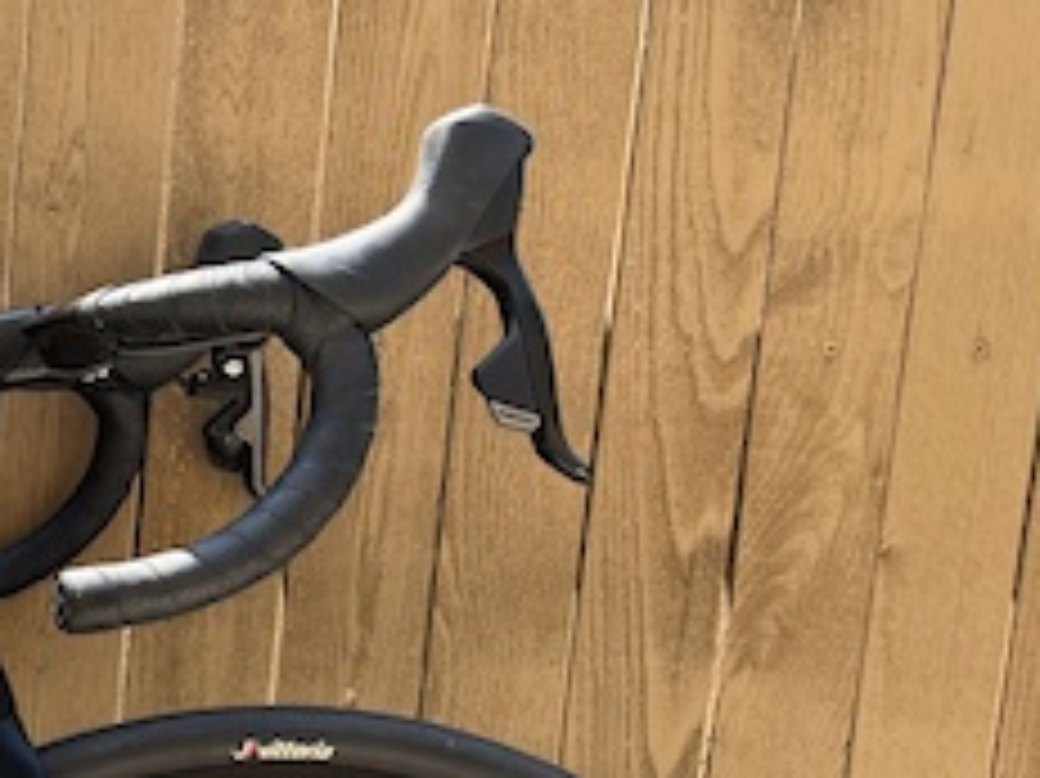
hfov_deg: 19.6
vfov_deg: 16.8
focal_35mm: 83
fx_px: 2492
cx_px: -644
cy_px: 980
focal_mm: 6.76
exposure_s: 1/700
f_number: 1.78
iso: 80
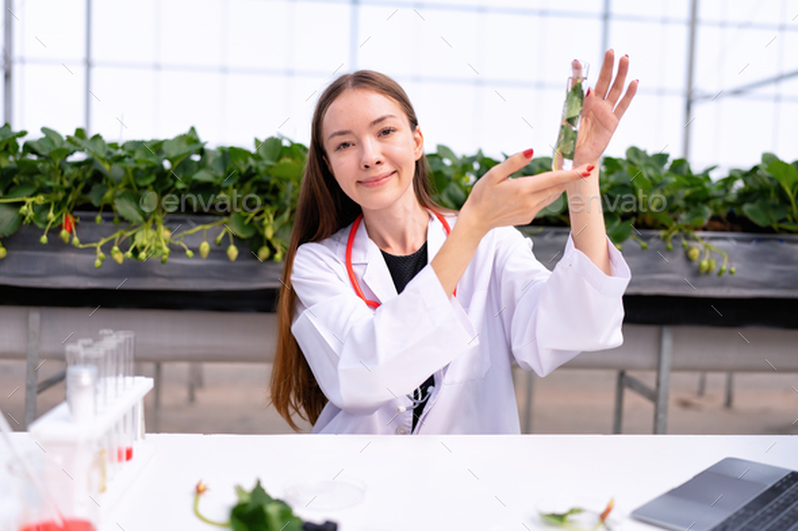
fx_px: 776
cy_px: 266
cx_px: 399
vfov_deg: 37.8
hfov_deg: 54.4
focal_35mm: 35
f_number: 1.4
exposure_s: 1/8000
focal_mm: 35
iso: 320
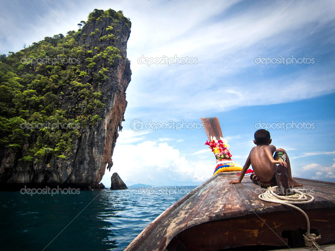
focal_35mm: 20
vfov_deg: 66.0
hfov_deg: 81.7
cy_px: 126
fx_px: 194
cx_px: 168
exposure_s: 1/1000
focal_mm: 10
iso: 200
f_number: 7.1
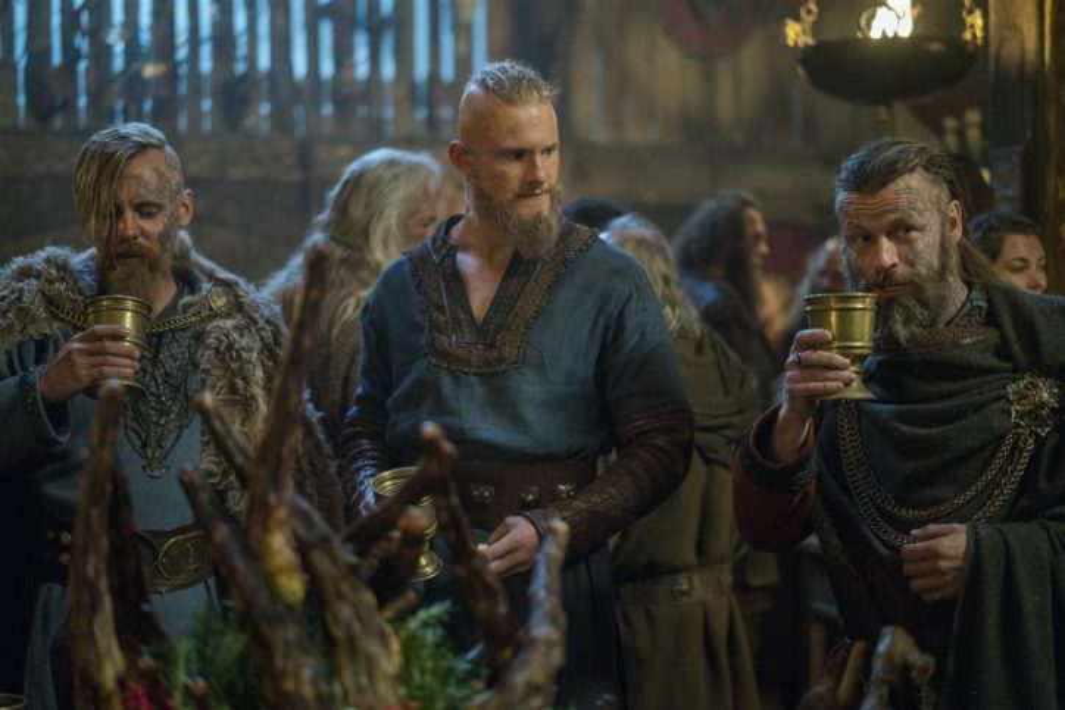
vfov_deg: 24.6
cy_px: 355
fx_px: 1627
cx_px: 532
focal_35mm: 55
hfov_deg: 36.2
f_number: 1.8
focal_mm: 55
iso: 2500
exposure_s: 1/160
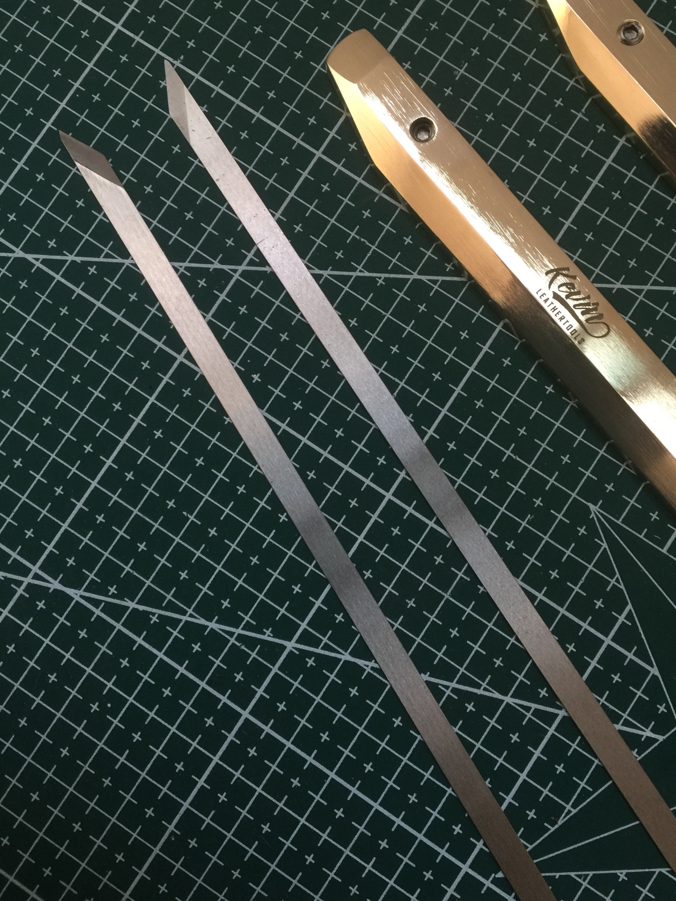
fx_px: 781
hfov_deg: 46.8
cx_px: 348
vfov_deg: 60.0
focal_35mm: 30
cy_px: 440
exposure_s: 1/17
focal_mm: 4.15
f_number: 2.2
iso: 50
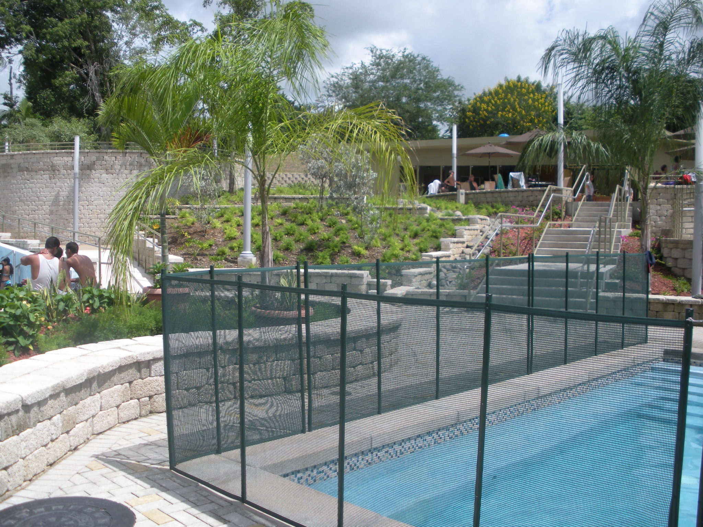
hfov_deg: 51.4
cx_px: 352
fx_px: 731
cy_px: 264
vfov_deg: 39.7
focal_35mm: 36
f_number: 3.5
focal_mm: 6.3
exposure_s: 1/813
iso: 64
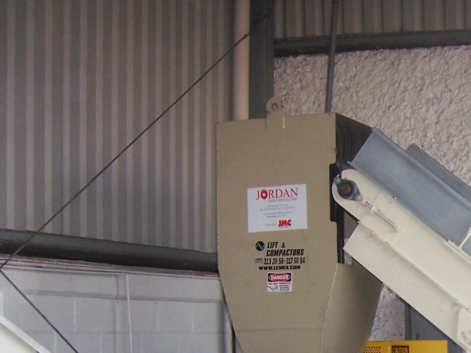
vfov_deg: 17.4
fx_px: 1116
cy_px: 377
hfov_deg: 22.5
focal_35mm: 82
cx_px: 518
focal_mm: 6
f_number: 3
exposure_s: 1/60
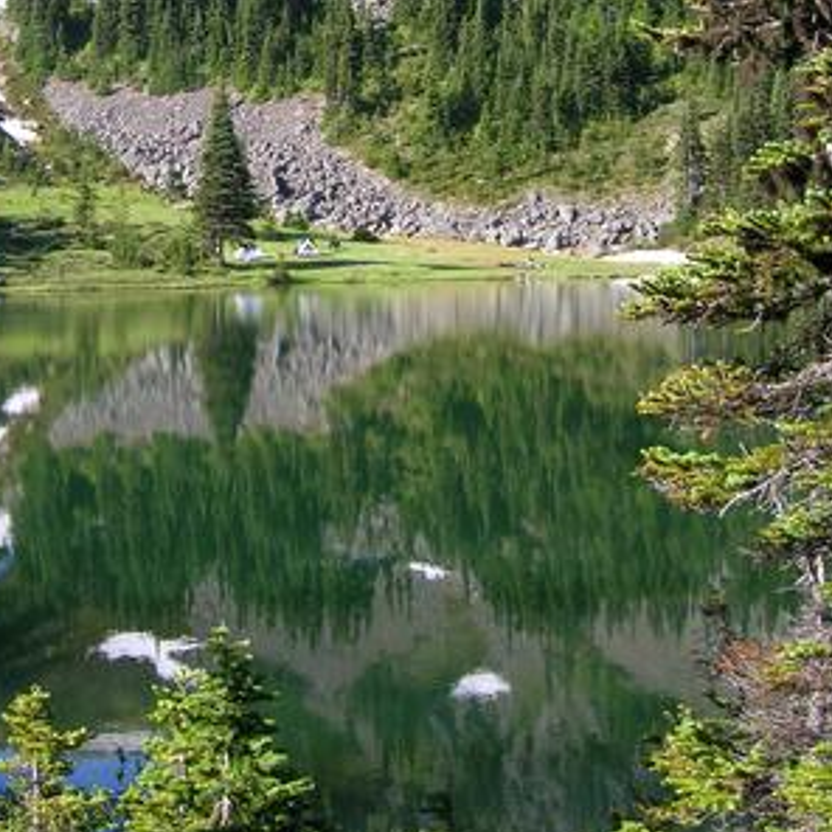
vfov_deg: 27.6
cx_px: 233
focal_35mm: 61
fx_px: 1659
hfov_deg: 27.9
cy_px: 166
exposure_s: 1/118
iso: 50
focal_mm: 5.7
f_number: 4.9
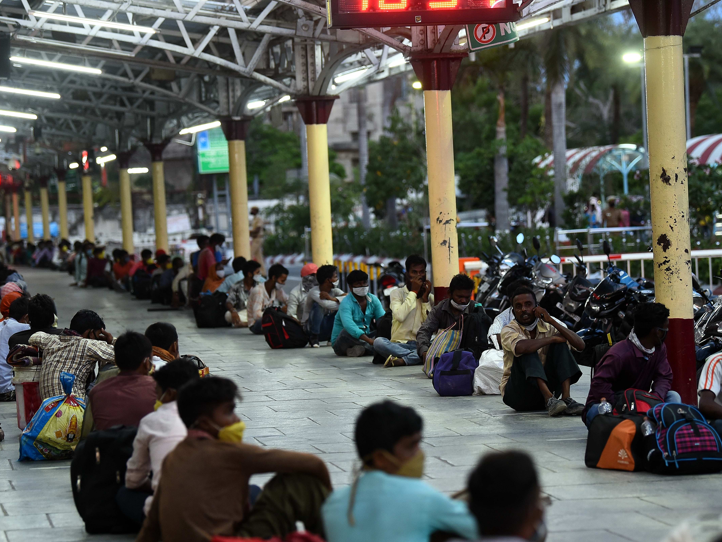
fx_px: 2878
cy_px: 323
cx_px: 420
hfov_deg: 14.3
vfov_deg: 10.7
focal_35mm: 138
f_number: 2.8
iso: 1000
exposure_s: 1/40
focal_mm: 102
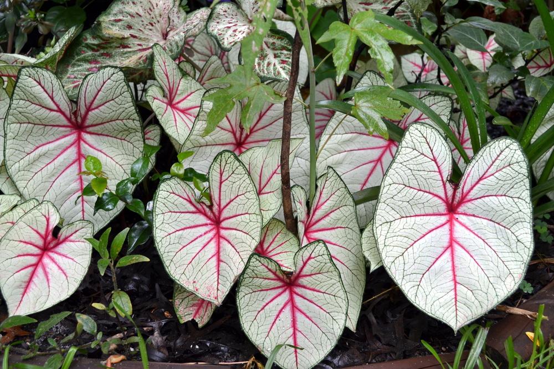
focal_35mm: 51
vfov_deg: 26.5
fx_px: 785
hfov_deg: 38.9
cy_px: 184
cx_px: 277
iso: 100
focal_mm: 34
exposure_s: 1/15
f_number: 5.6
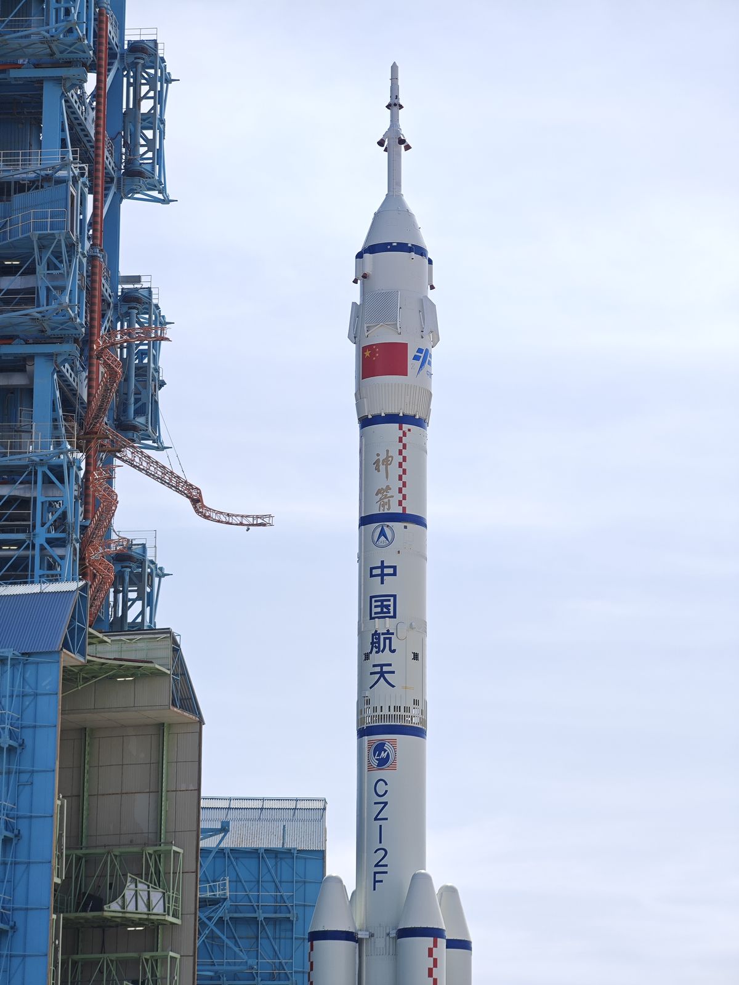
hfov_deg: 12.3
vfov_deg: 16.4
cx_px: 370
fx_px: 3416
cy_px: 492
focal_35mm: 120
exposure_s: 1/823
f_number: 3
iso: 50
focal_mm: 19.4
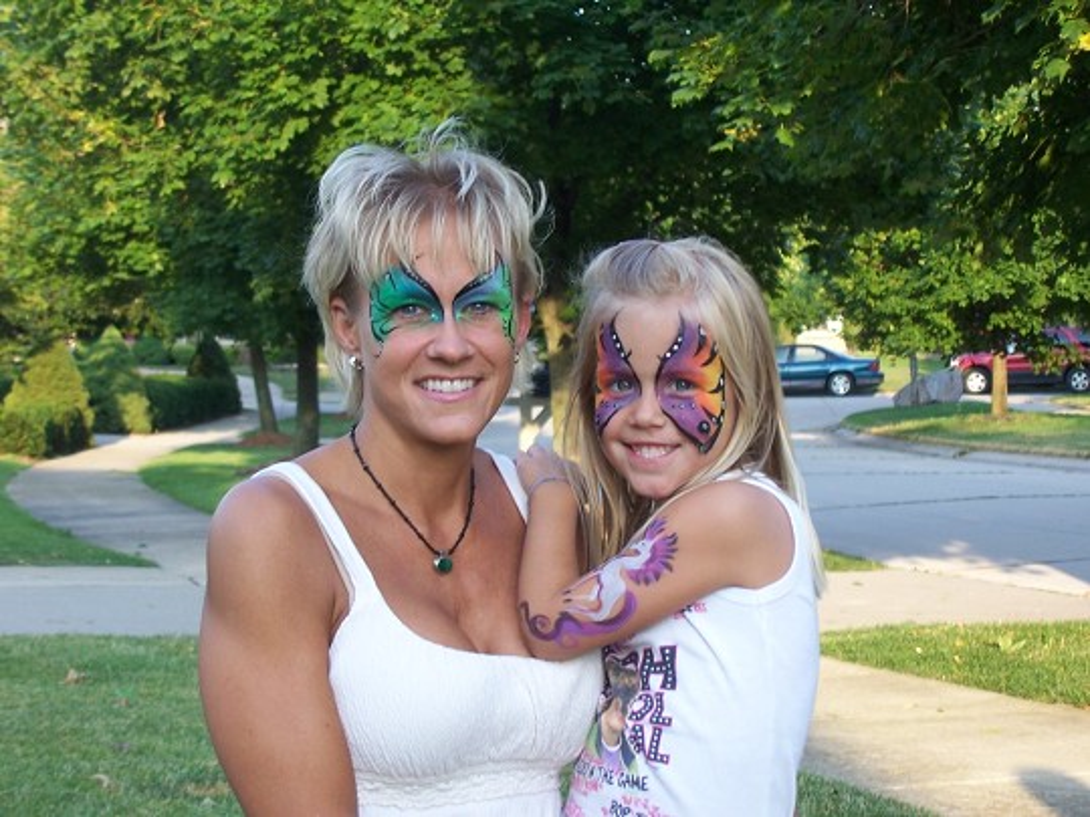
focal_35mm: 86
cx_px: 545
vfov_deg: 17.2
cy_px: 408
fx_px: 2708
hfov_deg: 22.8
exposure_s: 1/125
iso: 80
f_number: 3.4
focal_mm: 14.7
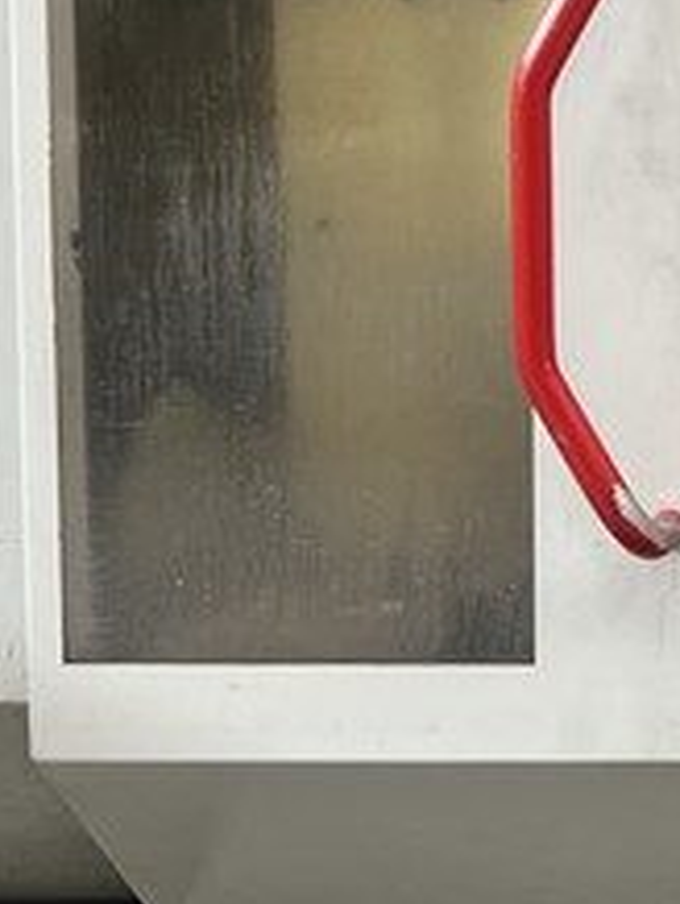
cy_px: 319
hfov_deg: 11.1
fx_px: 3189
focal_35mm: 122
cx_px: 1352
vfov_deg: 16.1
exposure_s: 1/100
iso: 50
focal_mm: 5.7
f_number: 1.5
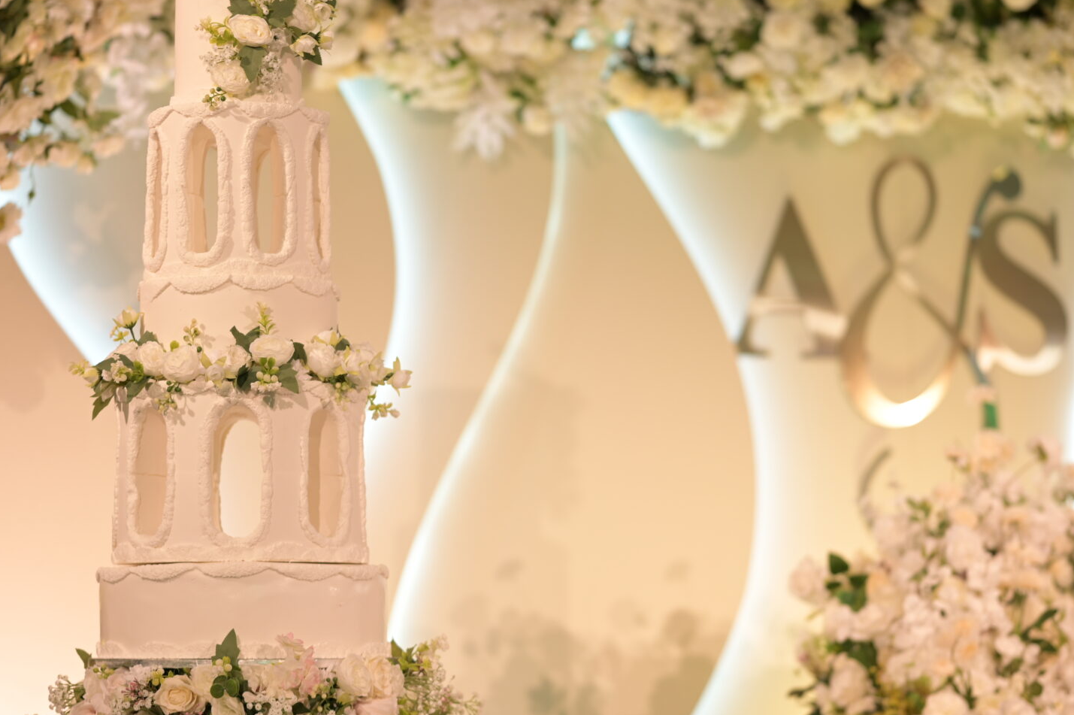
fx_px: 3548
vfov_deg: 11.5
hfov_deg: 17.2
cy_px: 291
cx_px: 552
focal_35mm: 119
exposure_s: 1/100
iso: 200
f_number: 1.8
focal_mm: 85
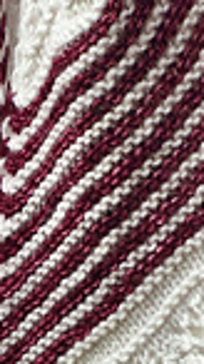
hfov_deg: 5.7
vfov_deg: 9.8
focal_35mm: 213
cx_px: 49
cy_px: -172
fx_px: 2051
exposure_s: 1/60
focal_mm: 6.6
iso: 25
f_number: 2.8
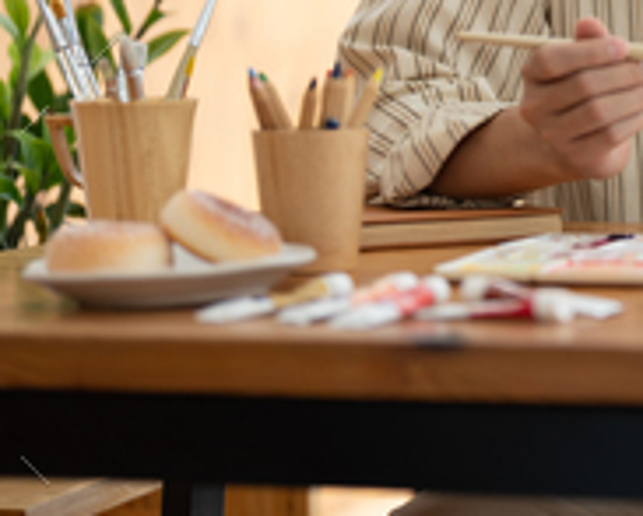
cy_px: -68
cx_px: 896
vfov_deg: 10.1
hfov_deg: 12.3
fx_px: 2878
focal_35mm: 151
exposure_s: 1/250
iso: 100
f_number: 1.2
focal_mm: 50
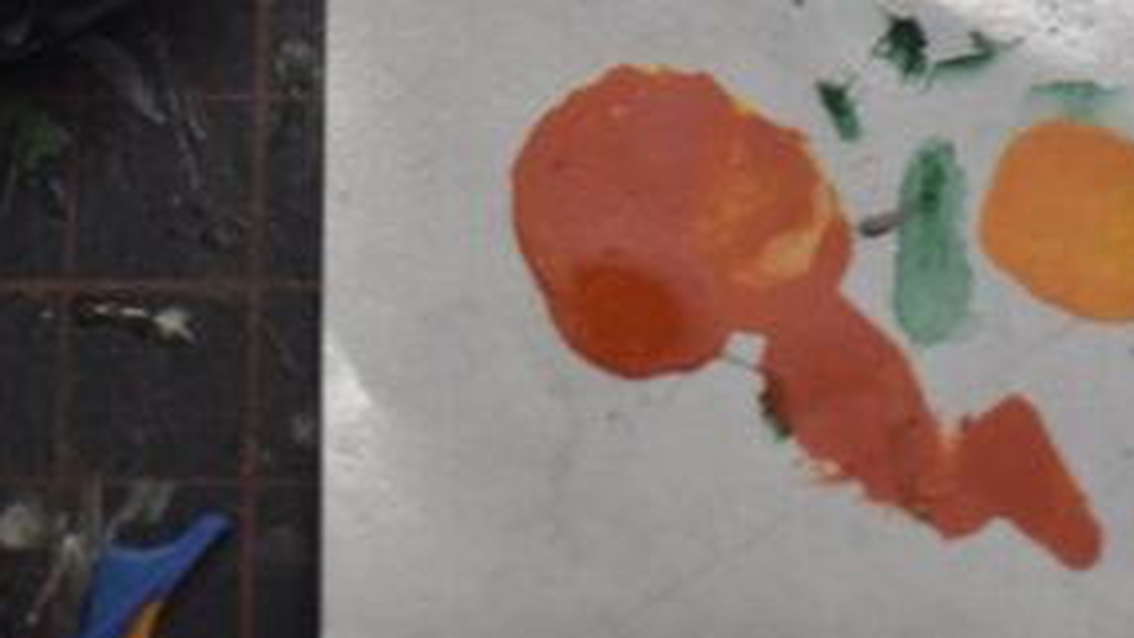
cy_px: -317
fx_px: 2286
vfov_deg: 14.8
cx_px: 587
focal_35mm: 76
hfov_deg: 27.9
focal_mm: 18
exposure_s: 1/60
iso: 100
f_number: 6.3
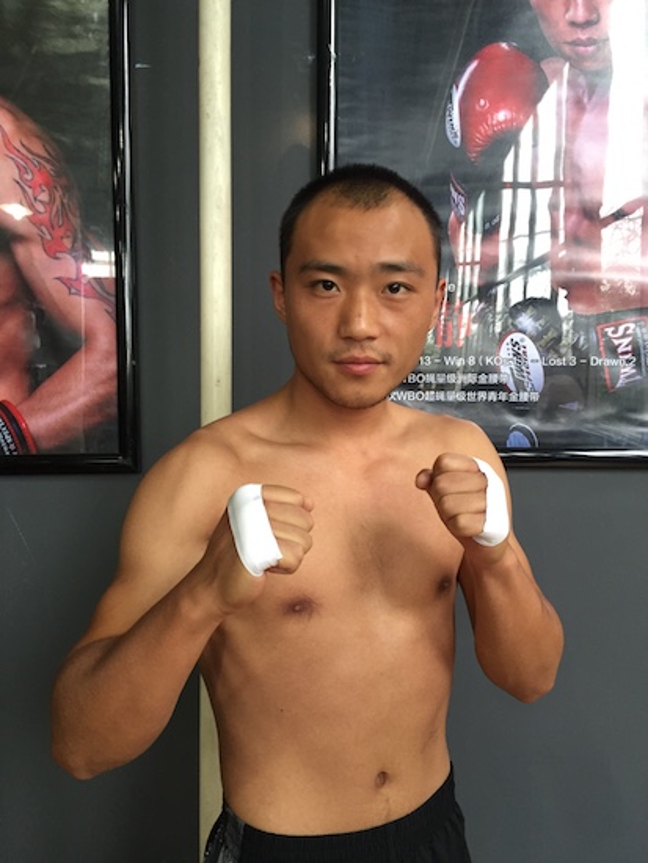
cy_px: 432
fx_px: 723
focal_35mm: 29
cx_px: 324
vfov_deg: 61.6
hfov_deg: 48.3
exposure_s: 1/33
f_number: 2.2
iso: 160
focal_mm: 4.15
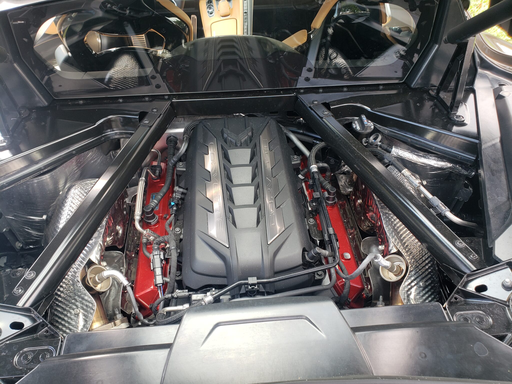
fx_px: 385
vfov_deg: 53.1
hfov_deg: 67.3
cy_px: 192
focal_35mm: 26
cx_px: 256
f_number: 2.4
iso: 50
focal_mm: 4.3
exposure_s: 1/50
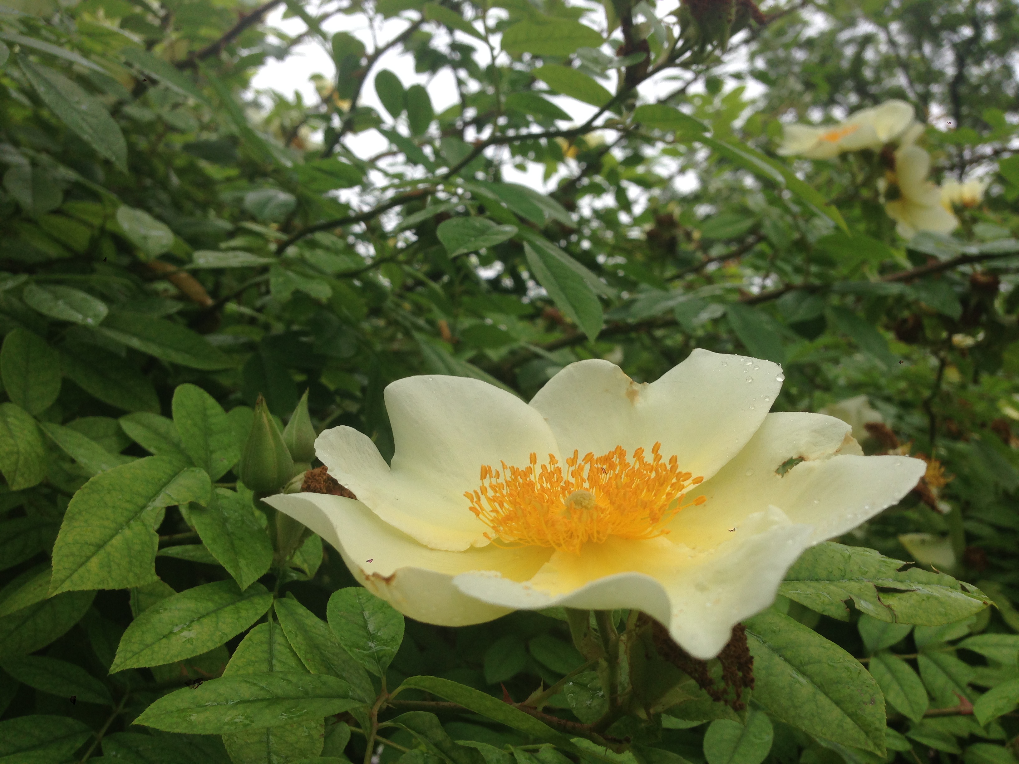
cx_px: 510
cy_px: 382
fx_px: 971
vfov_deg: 42.9
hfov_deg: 55.4
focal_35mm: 33
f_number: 2.4
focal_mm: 4.12
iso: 50
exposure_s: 1/775
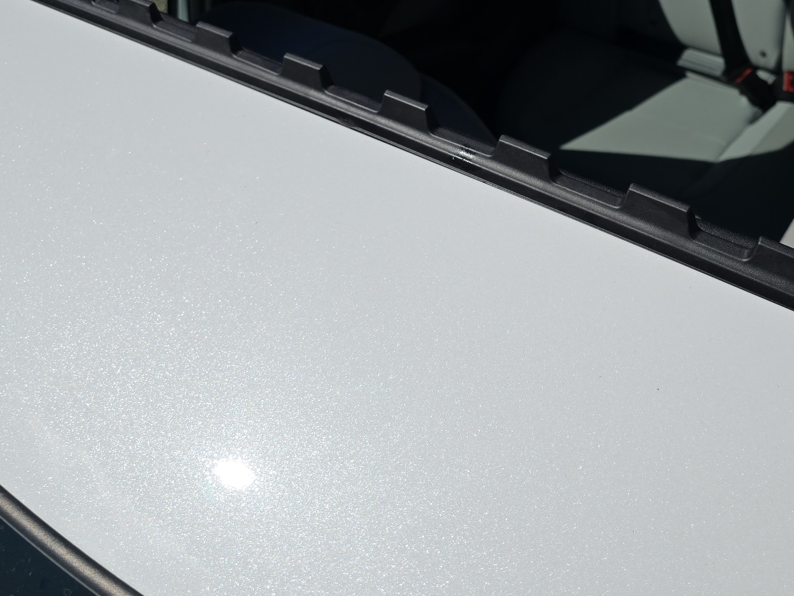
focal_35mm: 38
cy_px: 127
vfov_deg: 36.5
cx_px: 627
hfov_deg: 46.6
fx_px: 872
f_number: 1.7
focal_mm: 6.3
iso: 12
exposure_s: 1/2049
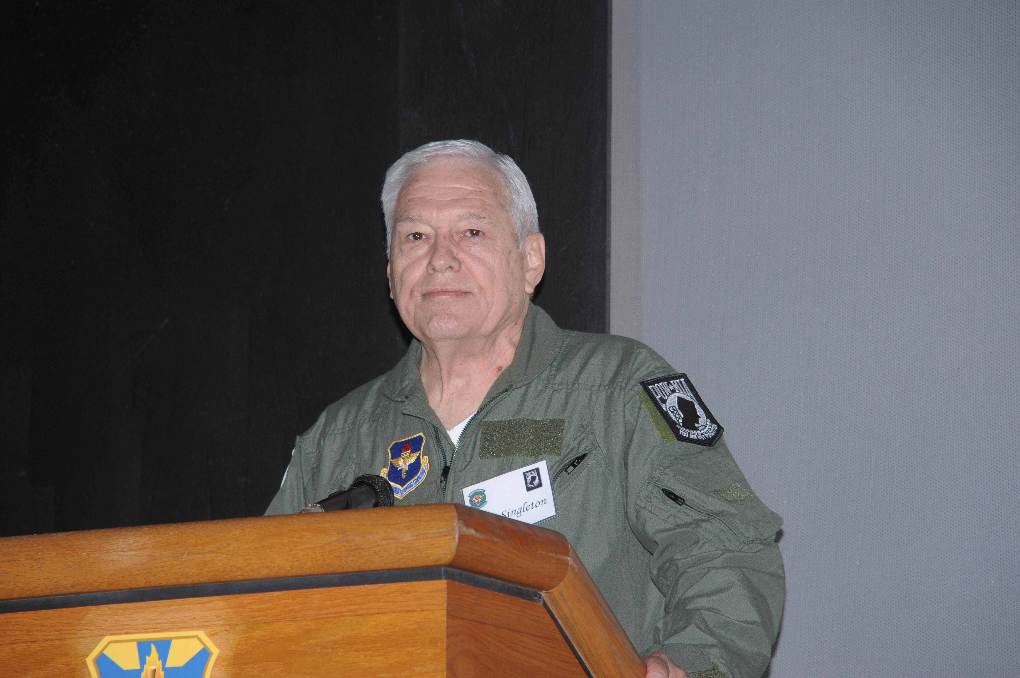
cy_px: 339
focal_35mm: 200
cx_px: 510
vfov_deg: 6.9
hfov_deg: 10.3
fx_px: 5663
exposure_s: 1/125
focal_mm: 200
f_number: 10
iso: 250
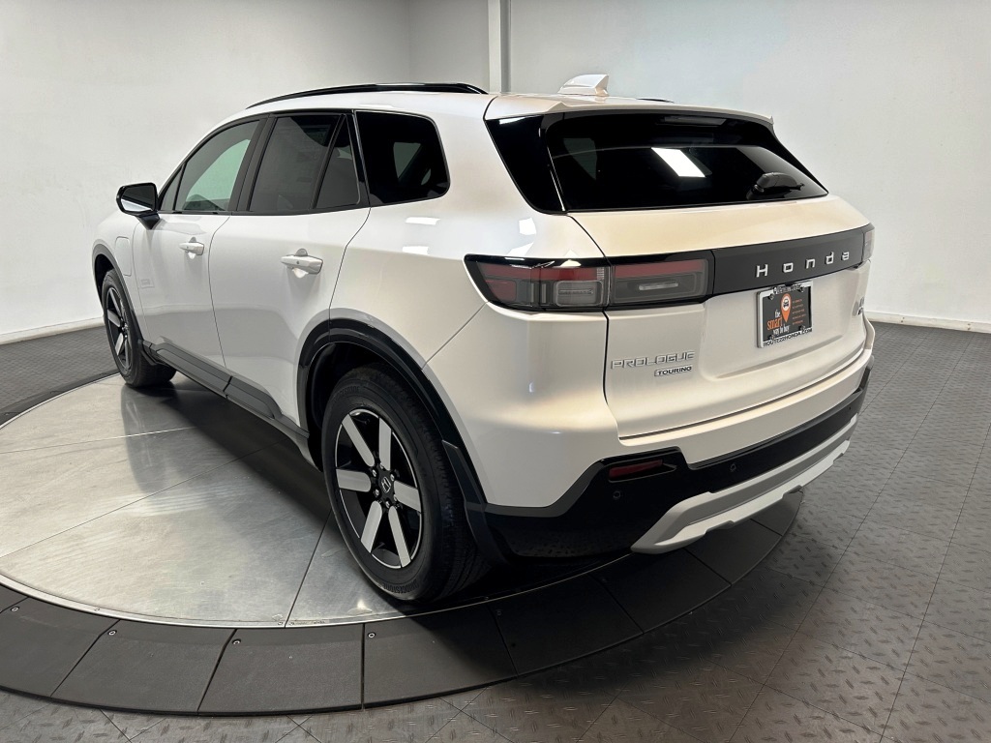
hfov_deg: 71.6
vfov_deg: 56.8
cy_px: 372
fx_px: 687
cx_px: 496
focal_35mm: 24
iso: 200
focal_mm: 6.86
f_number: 1.78
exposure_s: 1/60
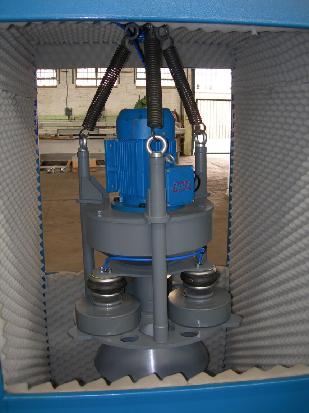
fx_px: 452
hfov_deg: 37.7
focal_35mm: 38
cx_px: 154
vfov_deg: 49.0
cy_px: 206
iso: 50
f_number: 2.8
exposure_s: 1/30
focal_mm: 7.8
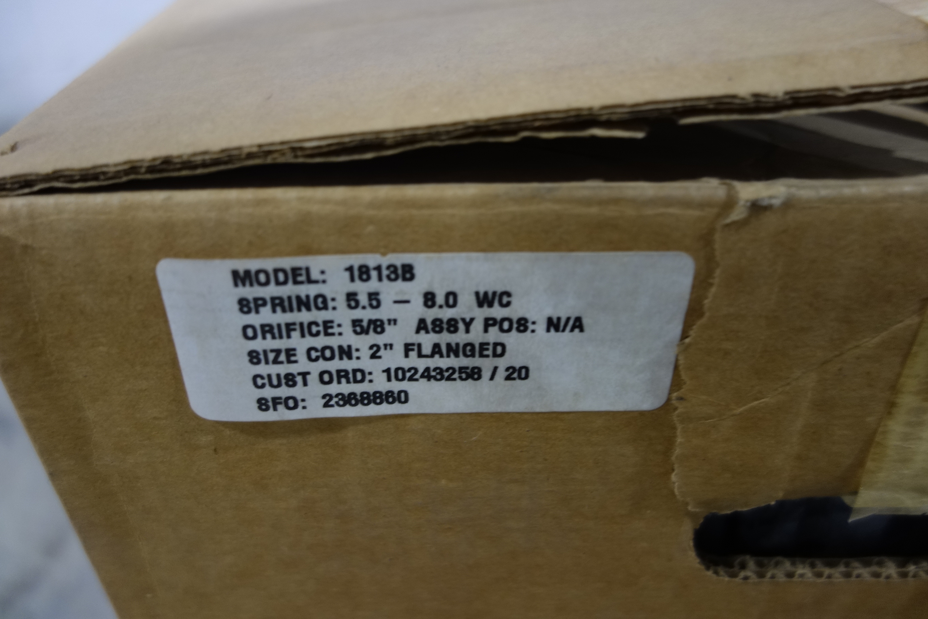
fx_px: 722
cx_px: 464
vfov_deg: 46.4
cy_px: 310
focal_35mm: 28
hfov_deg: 65.5
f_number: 1.8
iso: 250
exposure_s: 1/30
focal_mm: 10.4
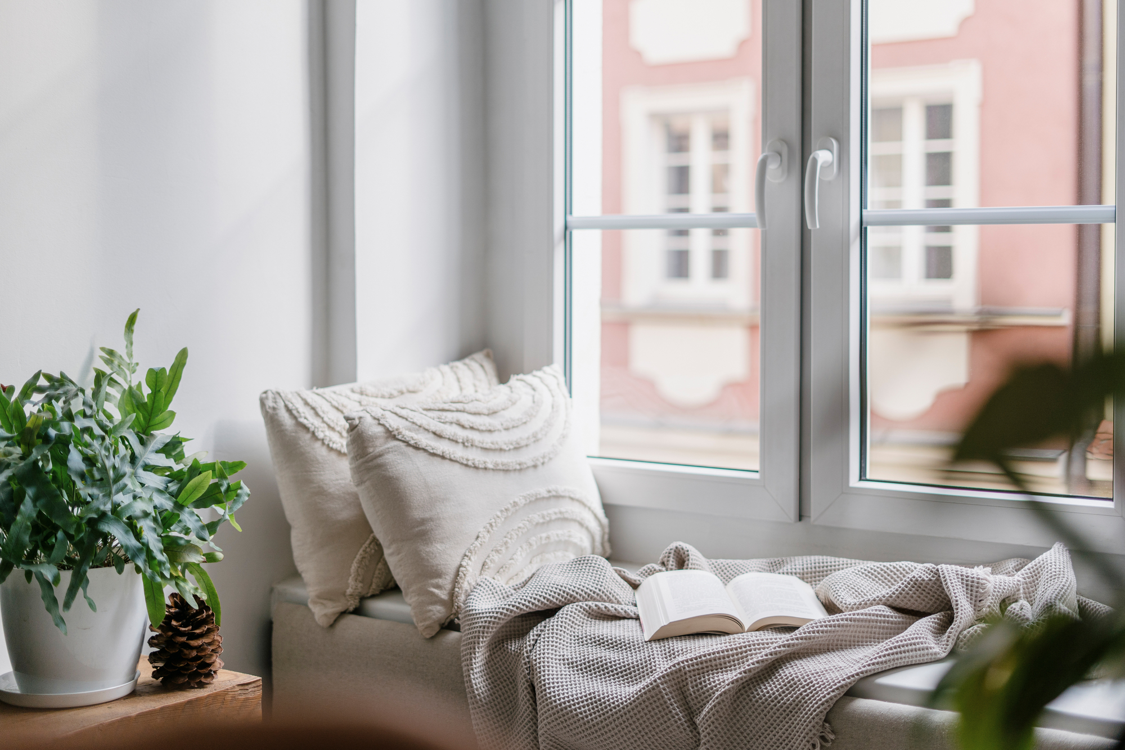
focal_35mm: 50
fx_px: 1562
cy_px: 375
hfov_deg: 39.6
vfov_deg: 27.0
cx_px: 562
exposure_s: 1/250
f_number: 2
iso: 200
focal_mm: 50
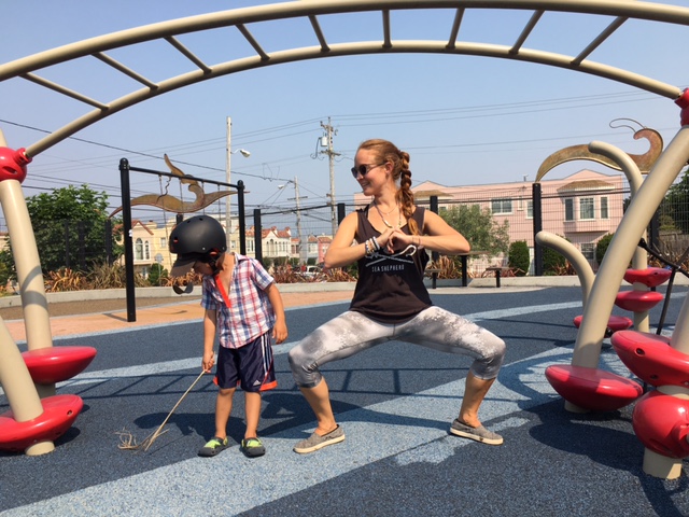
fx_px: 577
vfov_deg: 48.2
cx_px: 344
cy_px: 258
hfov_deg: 61.7
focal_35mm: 29
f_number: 2.2
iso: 25
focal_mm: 4.15
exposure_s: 1/1350
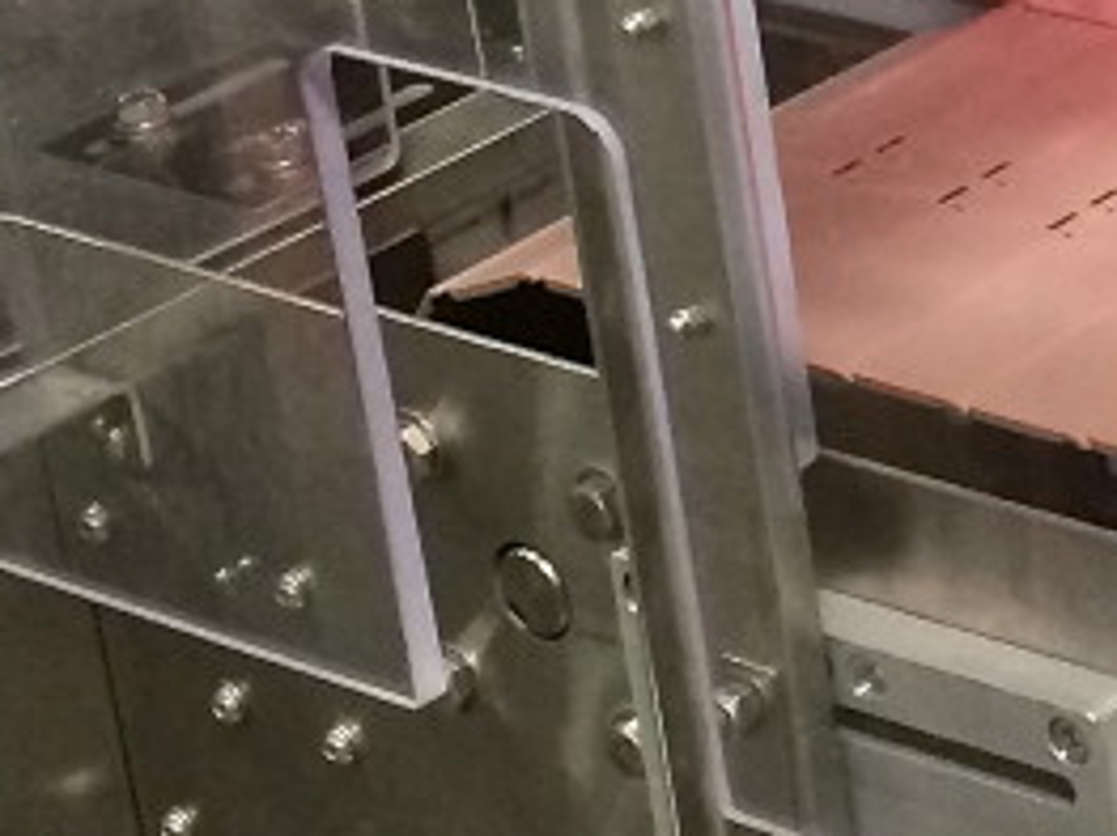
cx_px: 2056
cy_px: 38
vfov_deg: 11.7
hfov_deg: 13.8
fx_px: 4064
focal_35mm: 126
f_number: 2.2
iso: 160
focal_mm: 4.15
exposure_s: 1/30
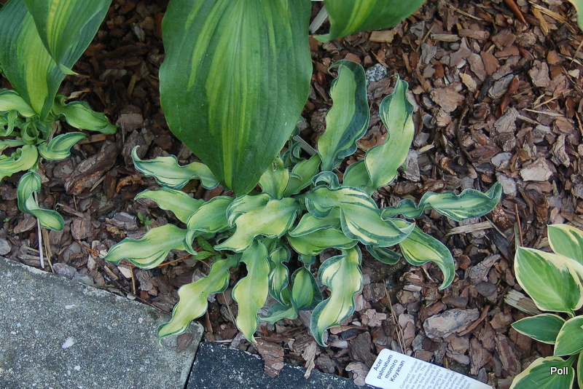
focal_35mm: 42
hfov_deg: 46.4
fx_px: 680
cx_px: 292
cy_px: 194
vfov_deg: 31.9
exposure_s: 1/500
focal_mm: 28
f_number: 3.5
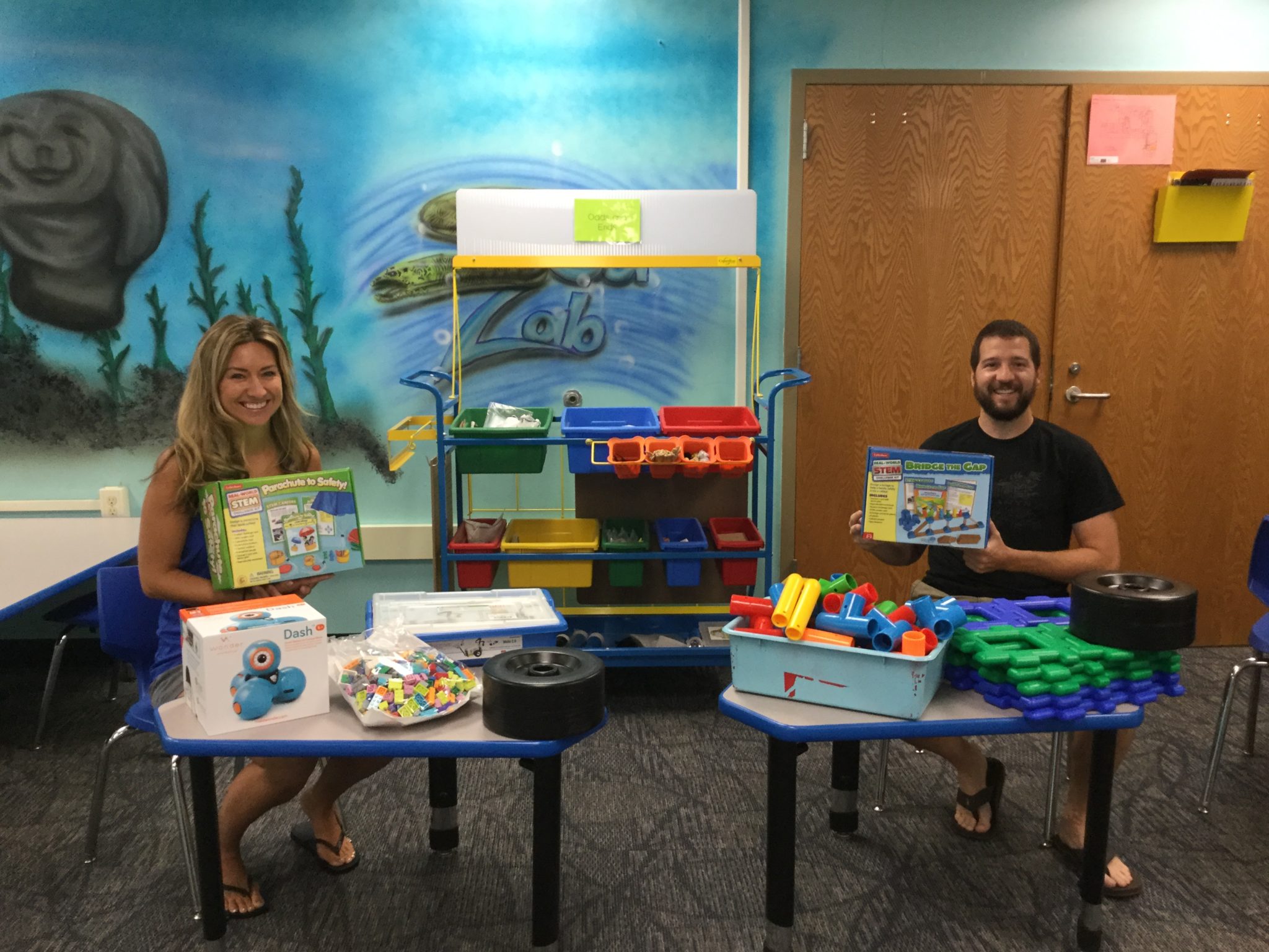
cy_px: 476
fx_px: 1136
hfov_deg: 58.4
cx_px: 634
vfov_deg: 45.4
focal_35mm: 31
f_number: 2.4
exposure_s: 1/30
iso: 100
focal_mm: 3.3
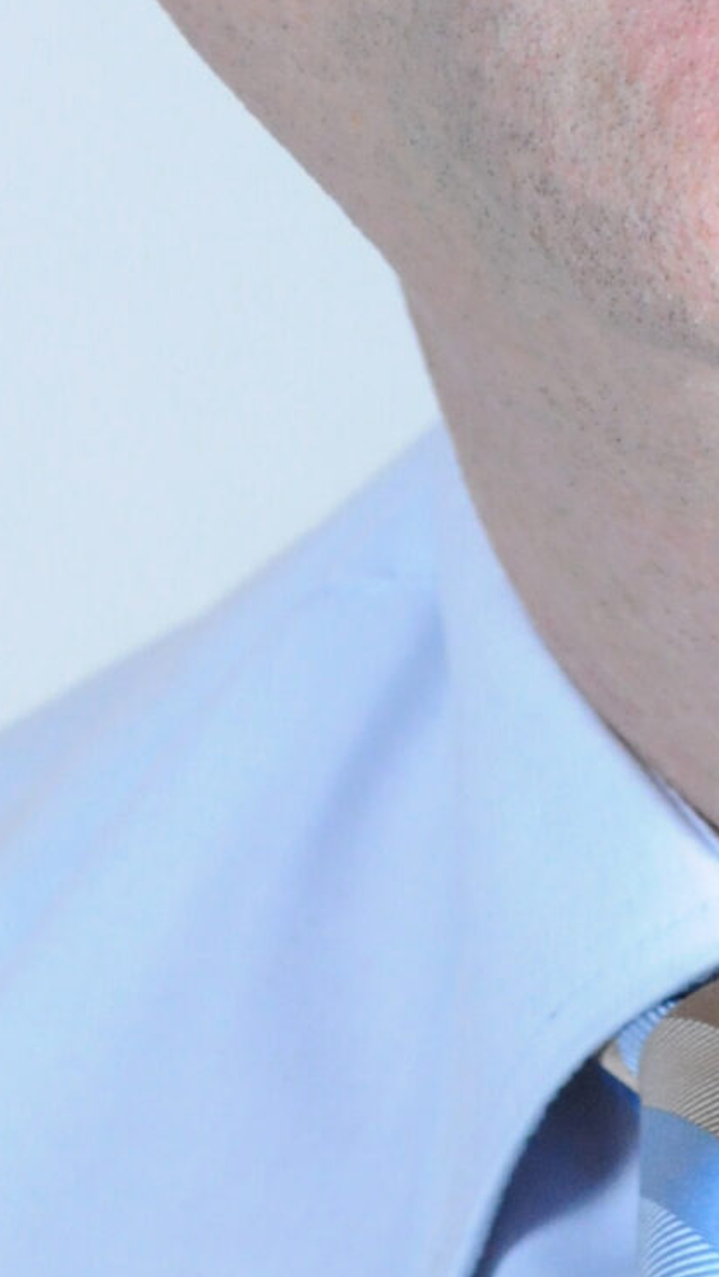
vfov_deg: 2.3
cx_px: 989
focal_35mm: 924
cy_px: -681
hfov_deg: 1.3
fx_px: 31300
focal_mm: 170
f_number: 10
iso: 2000
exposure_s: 1/250
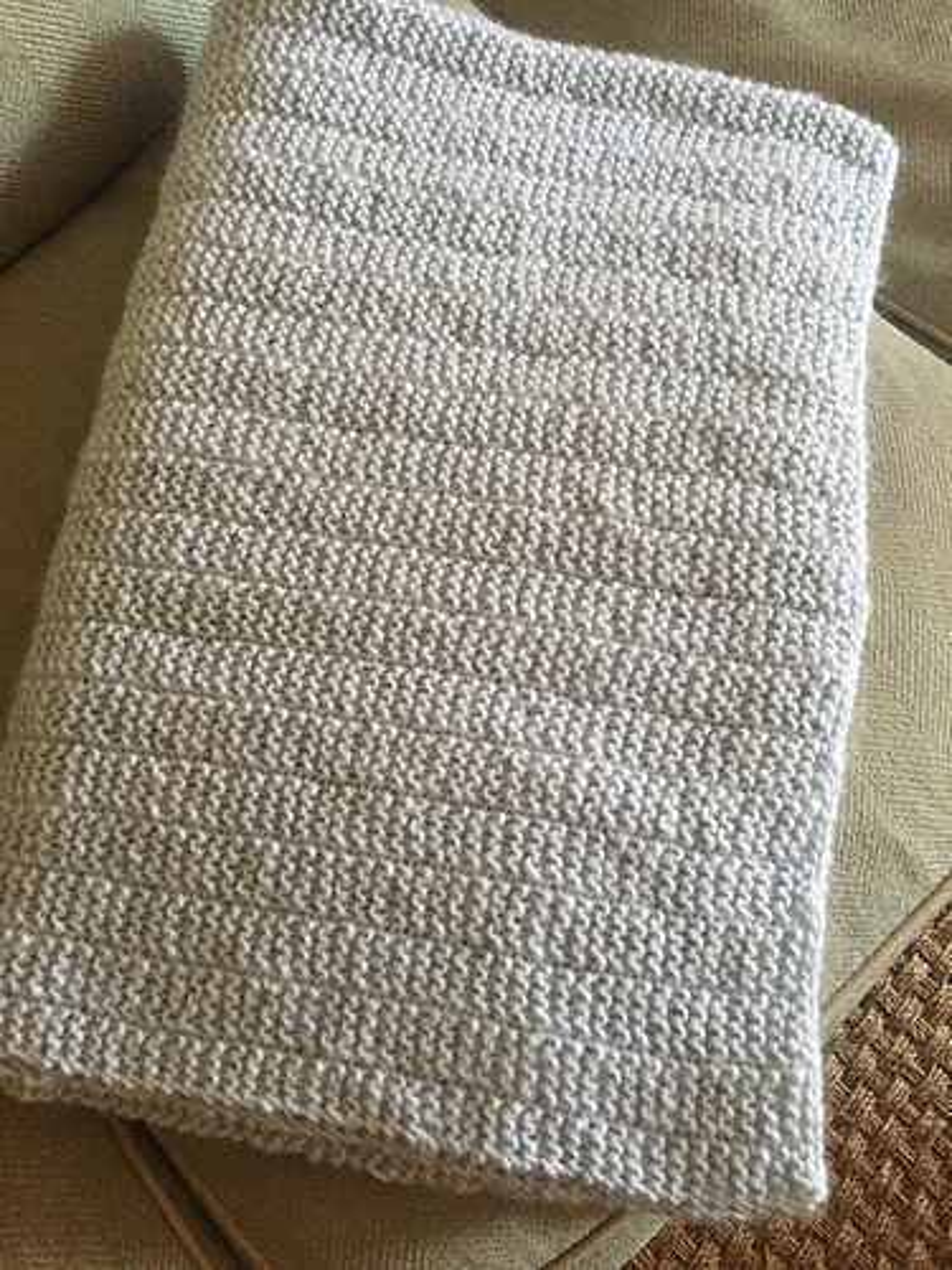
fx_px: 1063
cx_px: 476
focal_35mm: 29
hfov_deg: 48.2
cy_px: 635
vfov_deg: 61.7
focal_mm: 4.15
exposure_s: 1/30
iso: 200
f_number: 2.2
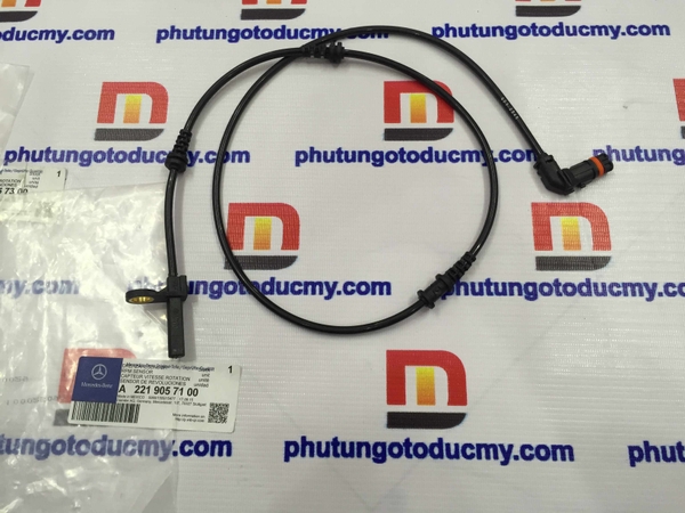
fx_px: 574
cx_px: 342
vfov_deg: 48.2
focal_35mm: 29
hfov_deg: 61.7
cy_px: 256
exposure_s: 1/30
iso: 64
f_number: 2.2
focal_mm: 4.15
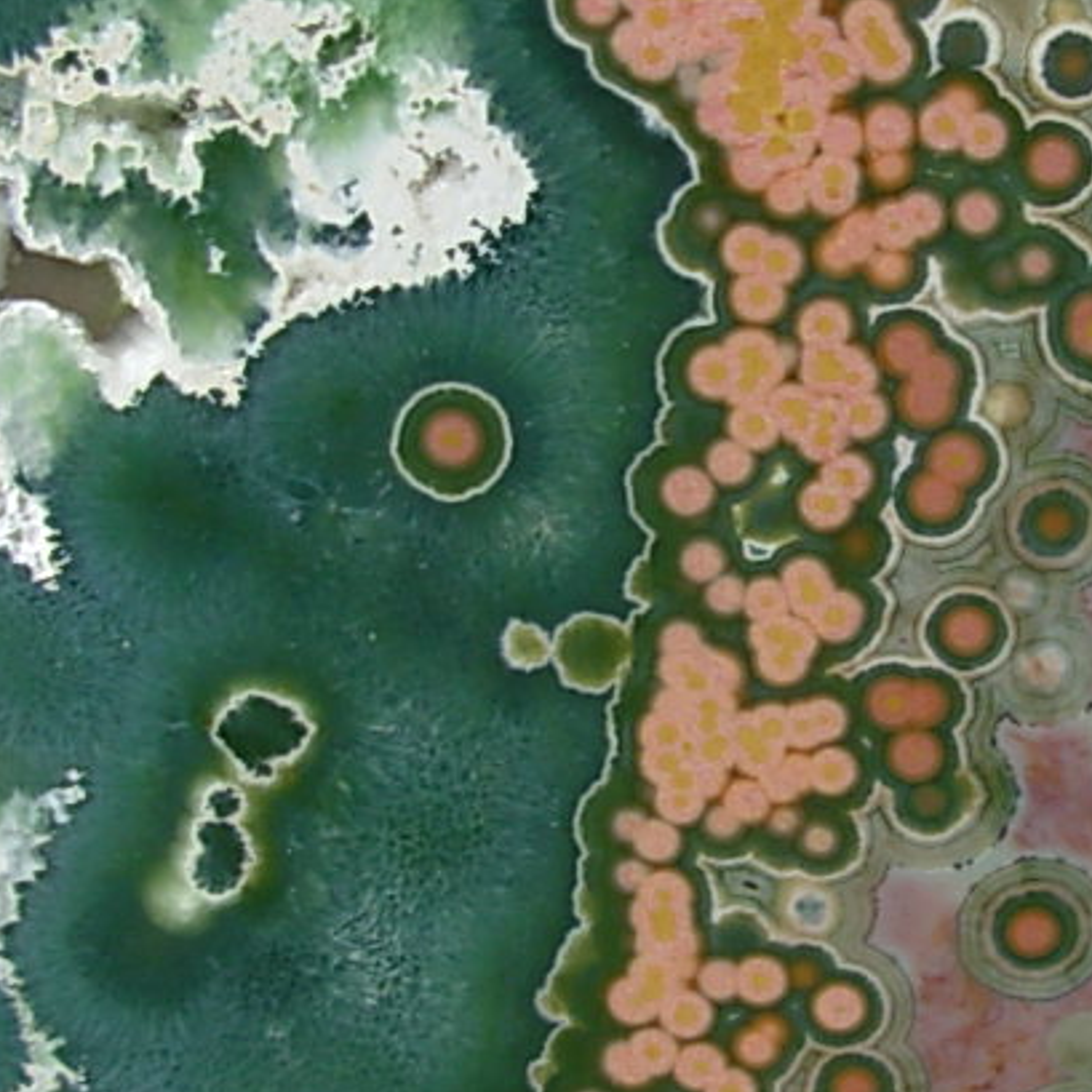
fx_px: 2998
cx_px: 975
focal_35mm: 84
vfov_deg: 20.6
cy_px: 507
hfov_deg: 20.3
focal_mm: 6.3
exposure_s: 1/32
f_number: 2.9
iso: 50
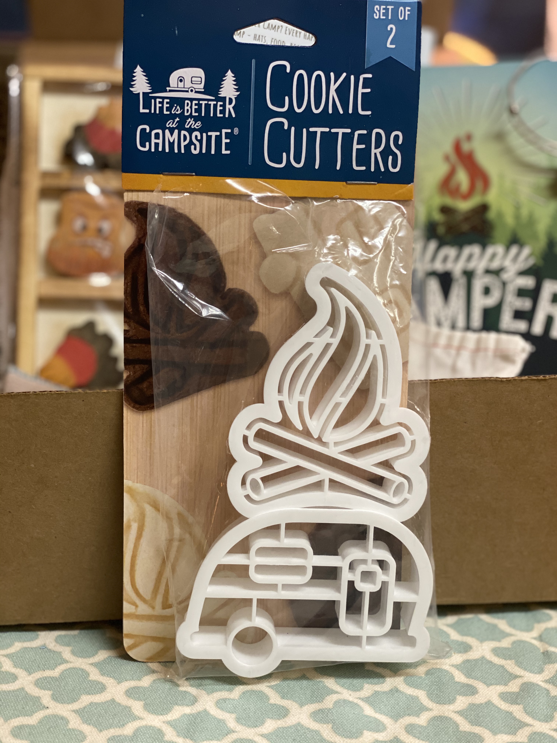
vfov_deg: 36.8
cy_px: 372
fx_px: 1116
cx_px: 278
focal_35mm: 52
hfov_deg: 28.0
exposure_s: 1/40
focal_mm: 6
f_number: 2
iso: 200
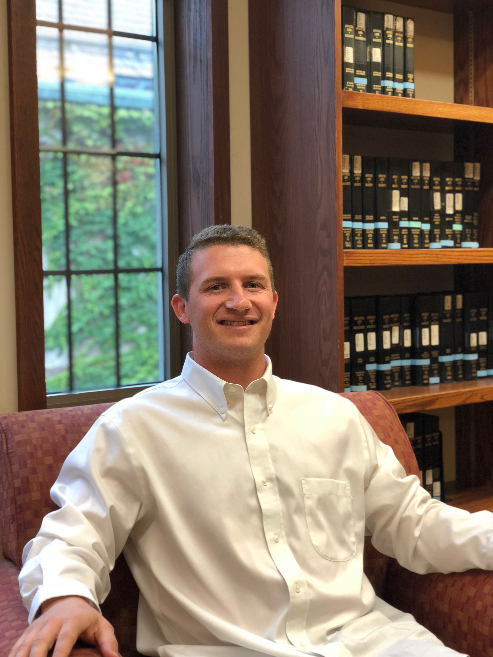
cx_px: 246
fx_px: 987
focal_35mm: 52
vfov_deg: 36.8
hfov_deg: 28.0
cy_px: 328
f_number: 2.4
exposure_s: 1/40
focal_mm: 6
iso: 80
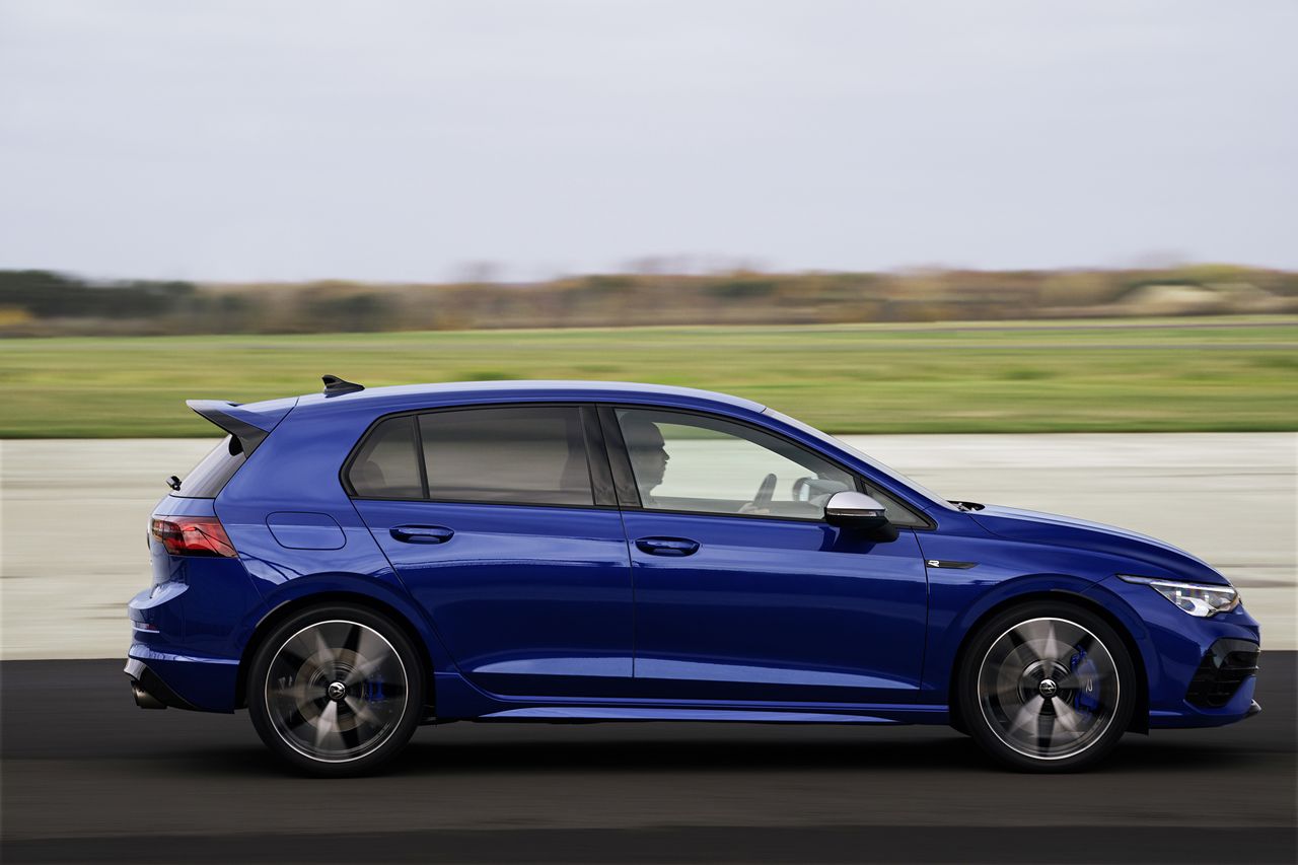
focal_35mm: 162
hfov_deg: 12.7
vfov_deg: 8.5
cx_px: 649
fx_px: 5840
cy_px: 432
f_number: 10
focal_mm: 162
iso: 320
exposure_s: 1/60
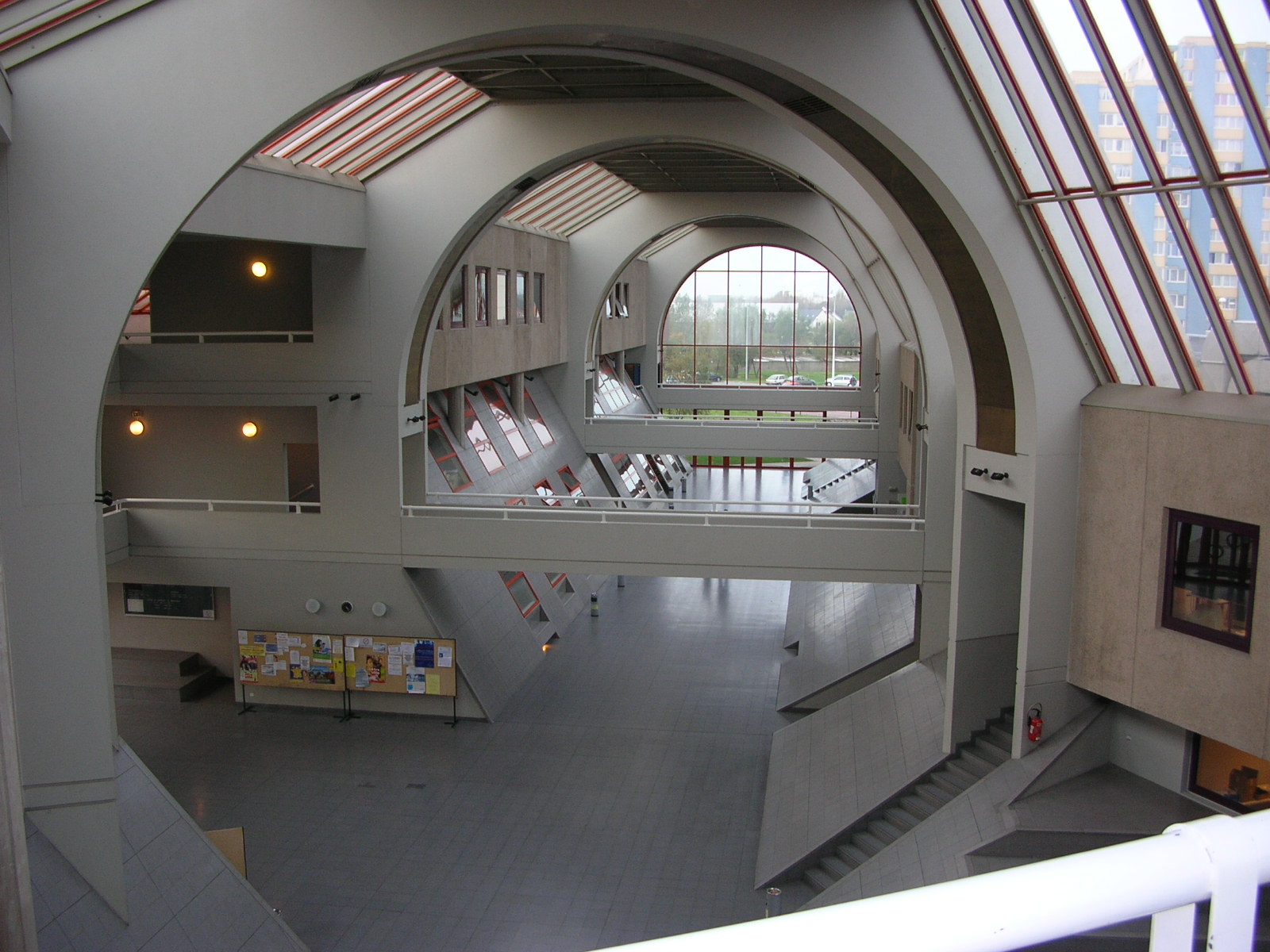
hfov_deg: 52.6
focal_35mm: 35
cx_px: 635
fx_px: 1284
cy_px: 476
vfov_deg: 40.7
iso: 56
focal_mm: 5.8
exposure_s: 1/30
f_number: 2.8
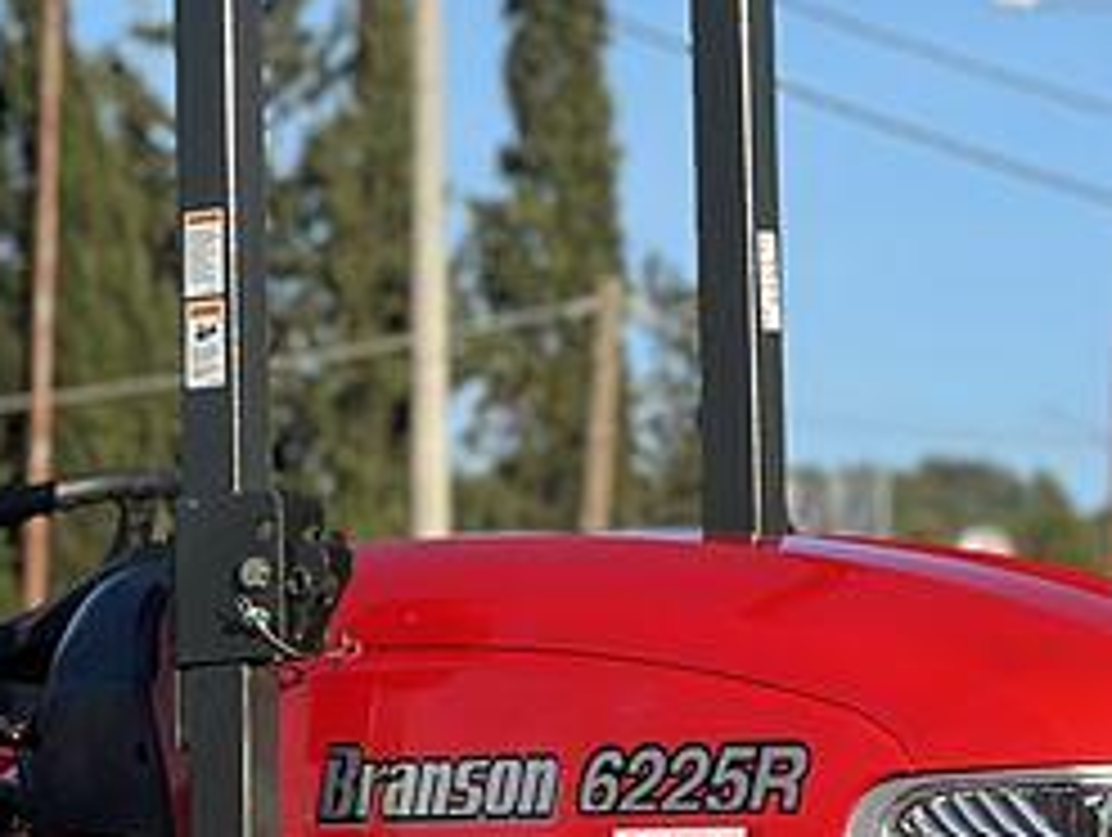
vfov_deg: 6.0
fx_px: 8011
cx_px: 248
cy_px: 868
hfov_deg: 7.9
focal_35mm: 249
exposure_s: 1/455
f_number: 2.8
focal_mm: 9
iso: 32
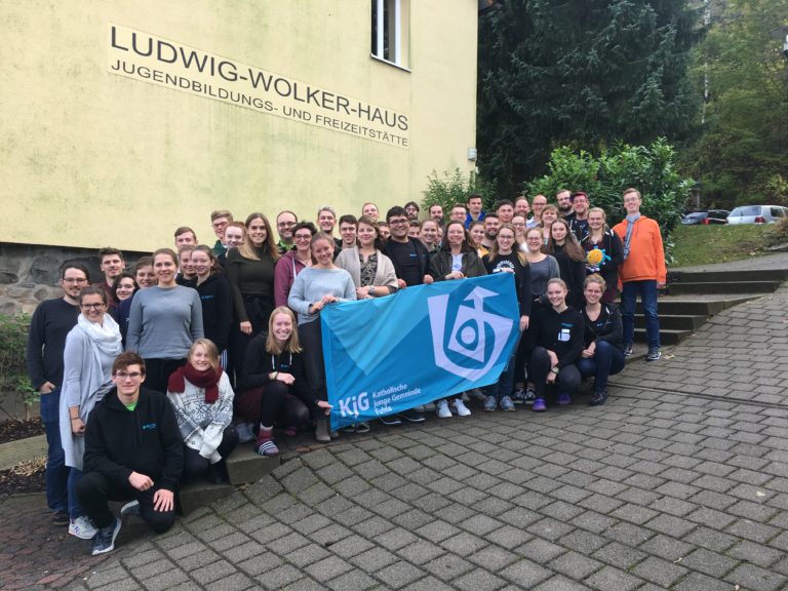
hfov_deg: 61.7
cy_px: 296
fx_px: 660
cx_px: 394
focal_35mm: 29
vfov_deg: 48.2
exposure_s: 1/120
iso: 25
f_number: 2.2
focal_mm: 4.15
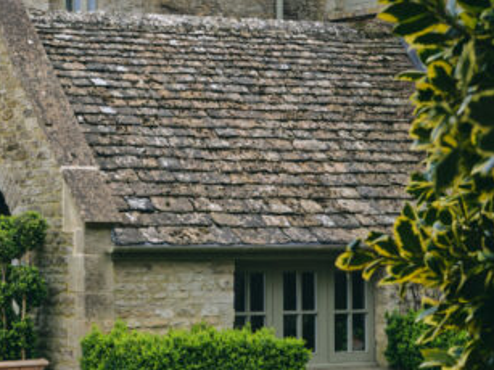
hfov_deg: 11.8
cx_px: 124
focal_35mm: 167
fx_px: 2382
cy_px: 154
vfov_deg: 8.9
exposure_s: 1/80
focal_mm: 63
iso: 200
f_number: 9
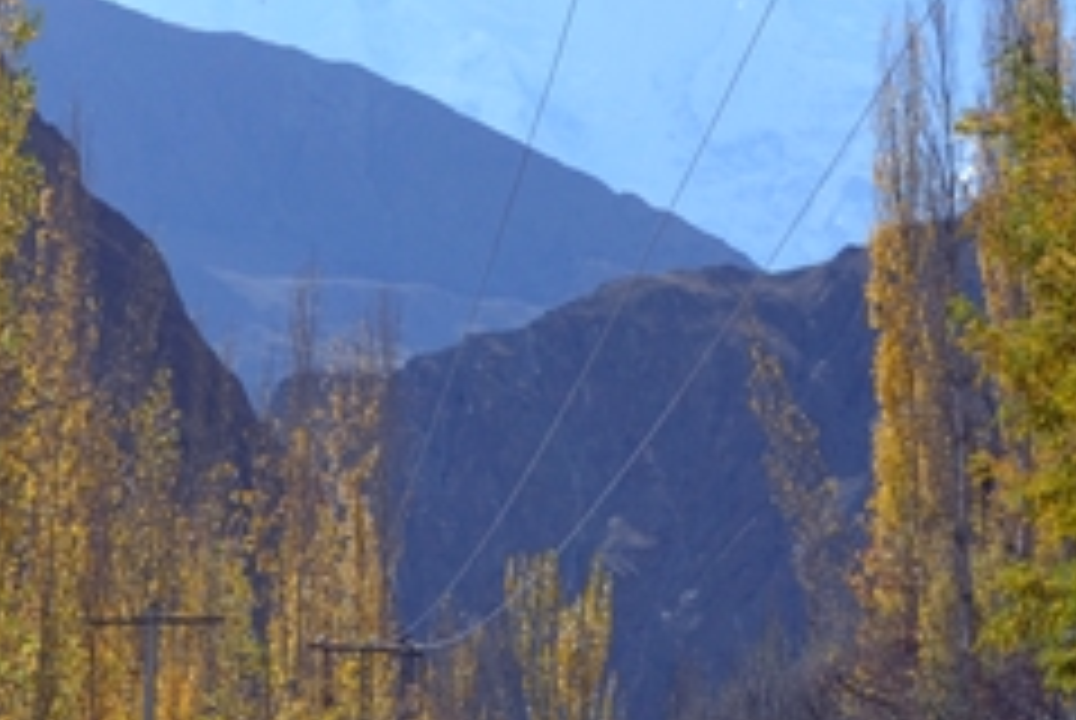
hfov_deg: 14.8
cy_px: 353
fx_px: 4130
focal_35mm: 138
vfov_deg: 10.0
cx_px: 324
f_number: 8
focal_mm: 22
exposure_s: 1/250
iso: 100
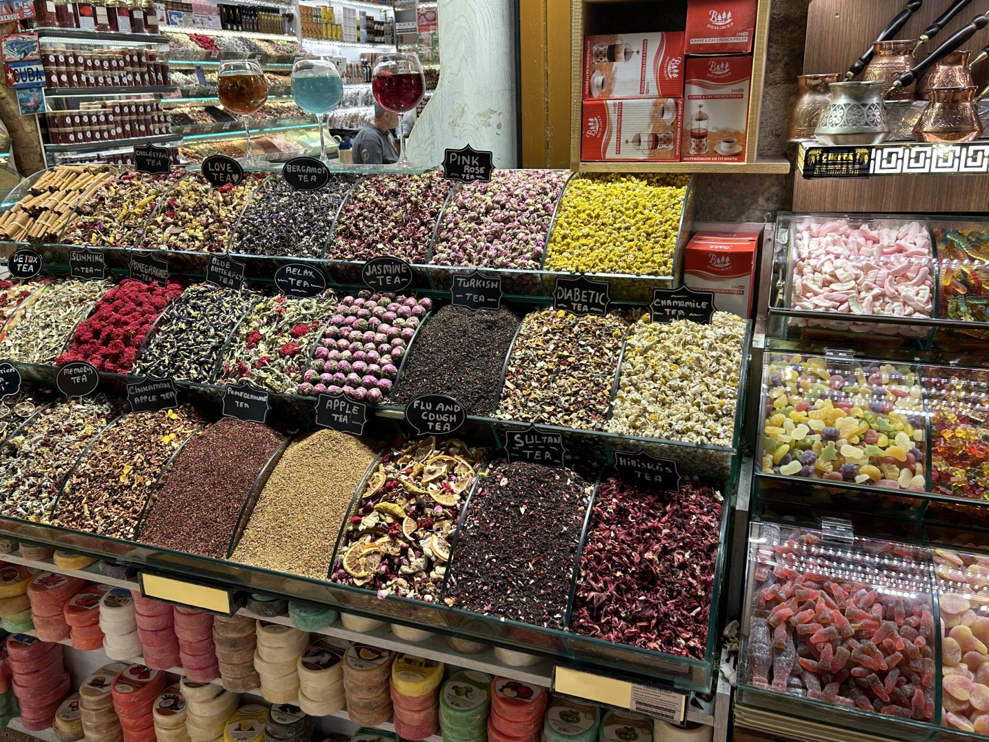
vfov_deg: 48.2
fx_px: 829
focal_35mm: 29
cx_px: 452
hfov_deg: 61.6
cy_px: 360
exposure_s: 1/100
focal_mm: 5.7
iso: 50
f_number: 1.5
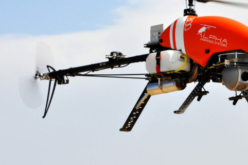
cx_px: 160
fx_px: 1575
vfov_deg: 6.0
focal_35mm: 229
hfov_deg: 9.0
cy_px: 68
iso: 200
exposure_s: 1/400
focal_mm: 92
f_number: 10
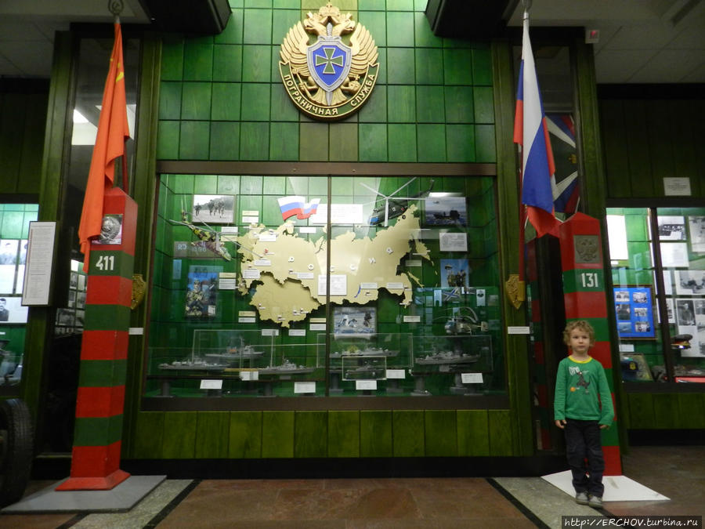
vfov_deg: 58.9
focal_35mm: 23
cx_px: 352
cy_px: 264
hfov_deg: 73.9
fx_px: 468
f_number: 3.4
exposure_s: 1/13
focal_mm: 4
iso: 400
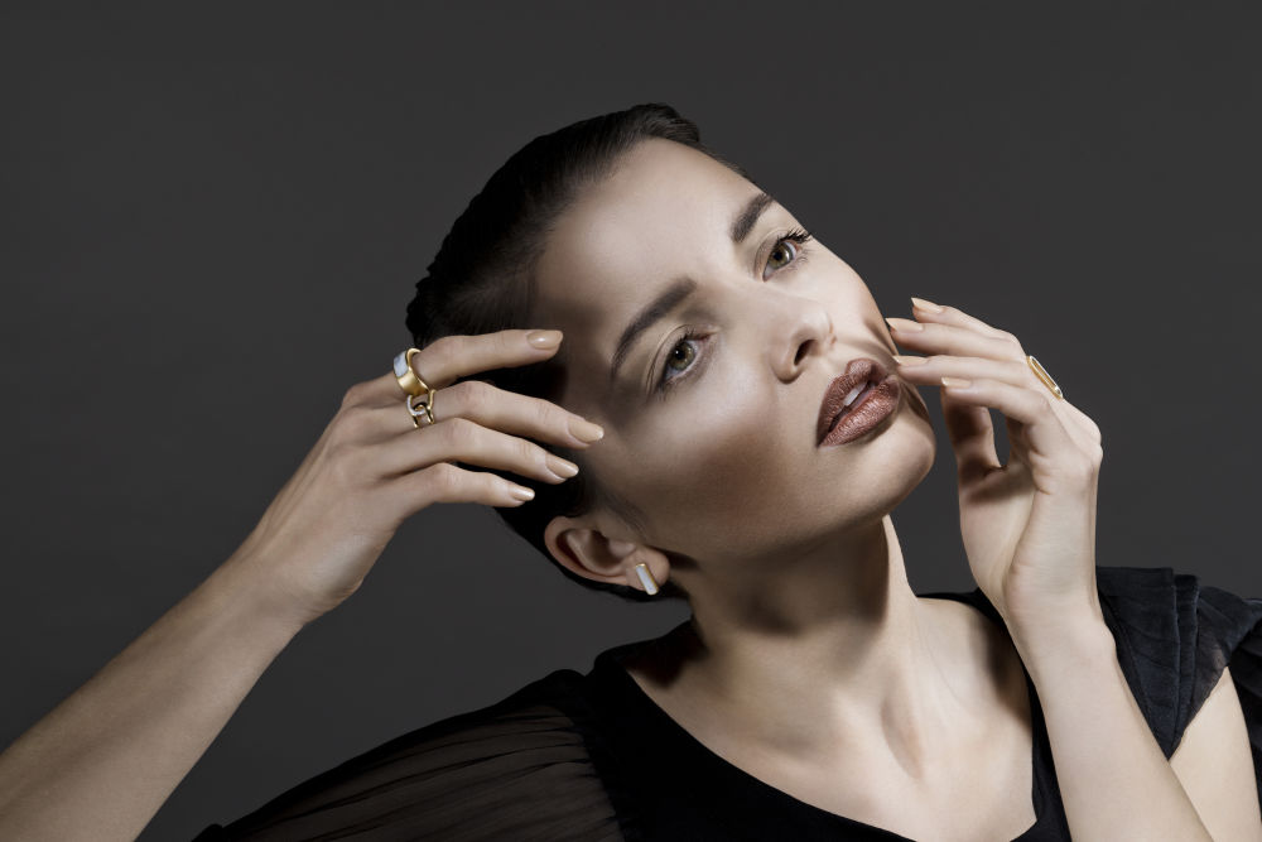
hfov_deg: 23.9
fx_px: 2980
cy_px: 421
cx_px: 631
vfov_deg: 16.1
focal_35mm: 85
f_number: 13
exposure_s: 1/160
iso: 100
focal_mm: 85
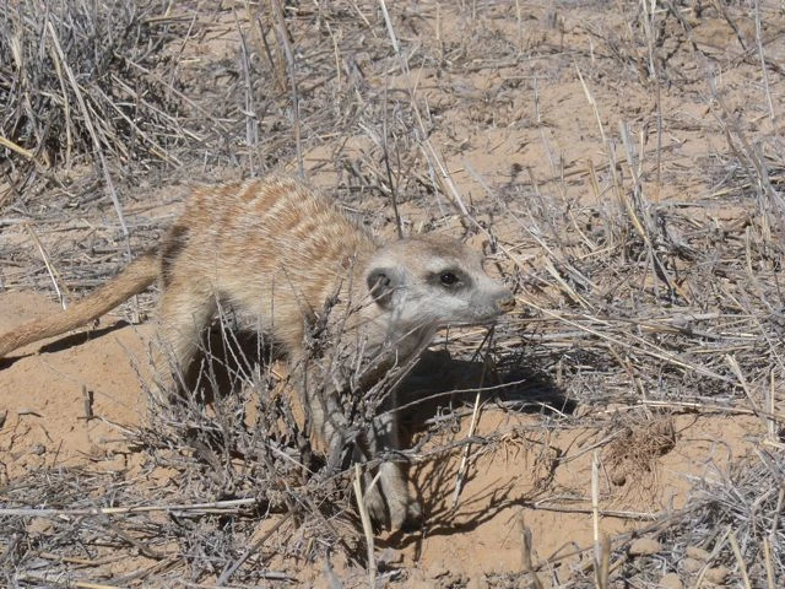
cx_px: 392
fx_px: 2857
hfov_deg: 15.6
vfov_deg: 11.8
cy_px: 294
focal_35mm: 126
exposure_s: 1/400
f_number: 7.1
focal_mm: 20.9
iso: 80
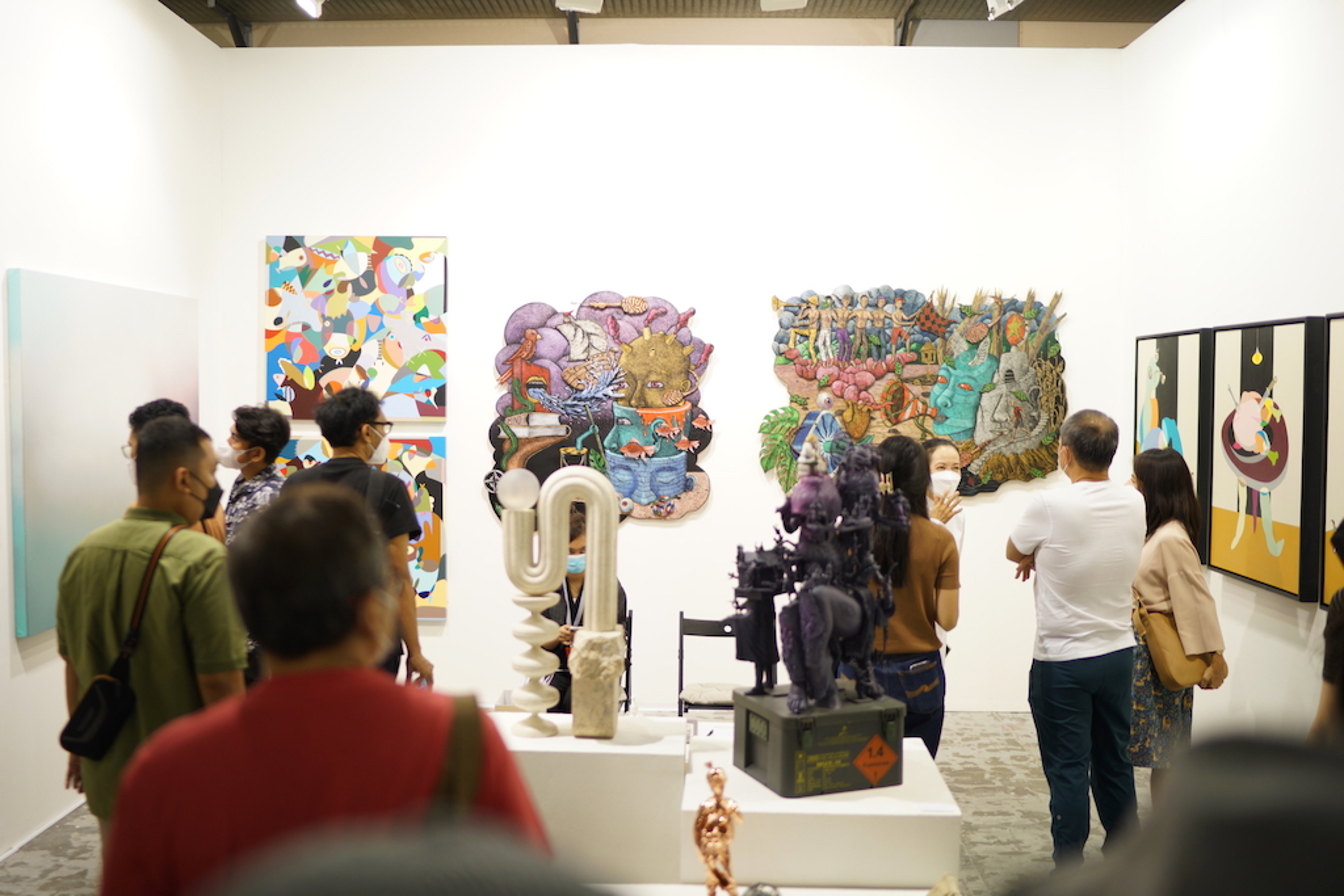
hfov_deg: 54.4
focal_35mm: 35
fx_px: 1307
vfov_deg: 37.9
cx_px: 672
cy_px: 448
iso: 100
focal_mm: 35
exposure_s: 1/100
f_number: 1.4
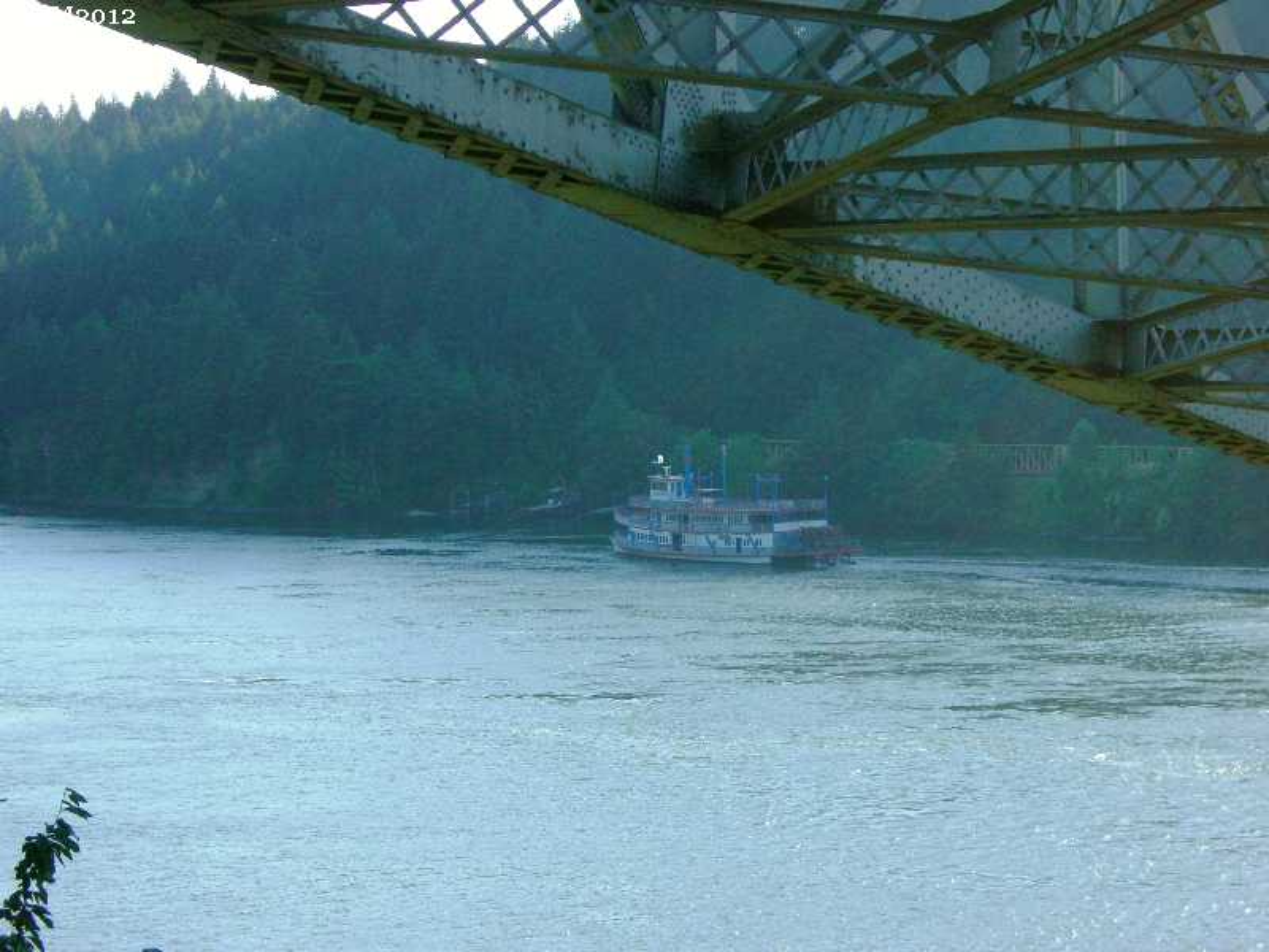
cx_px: 634
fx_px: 4179
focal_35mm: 114
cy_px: 476
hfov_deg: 17.3
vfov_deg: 13.0
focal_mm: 23.7
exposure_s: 1/320
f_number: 5.4
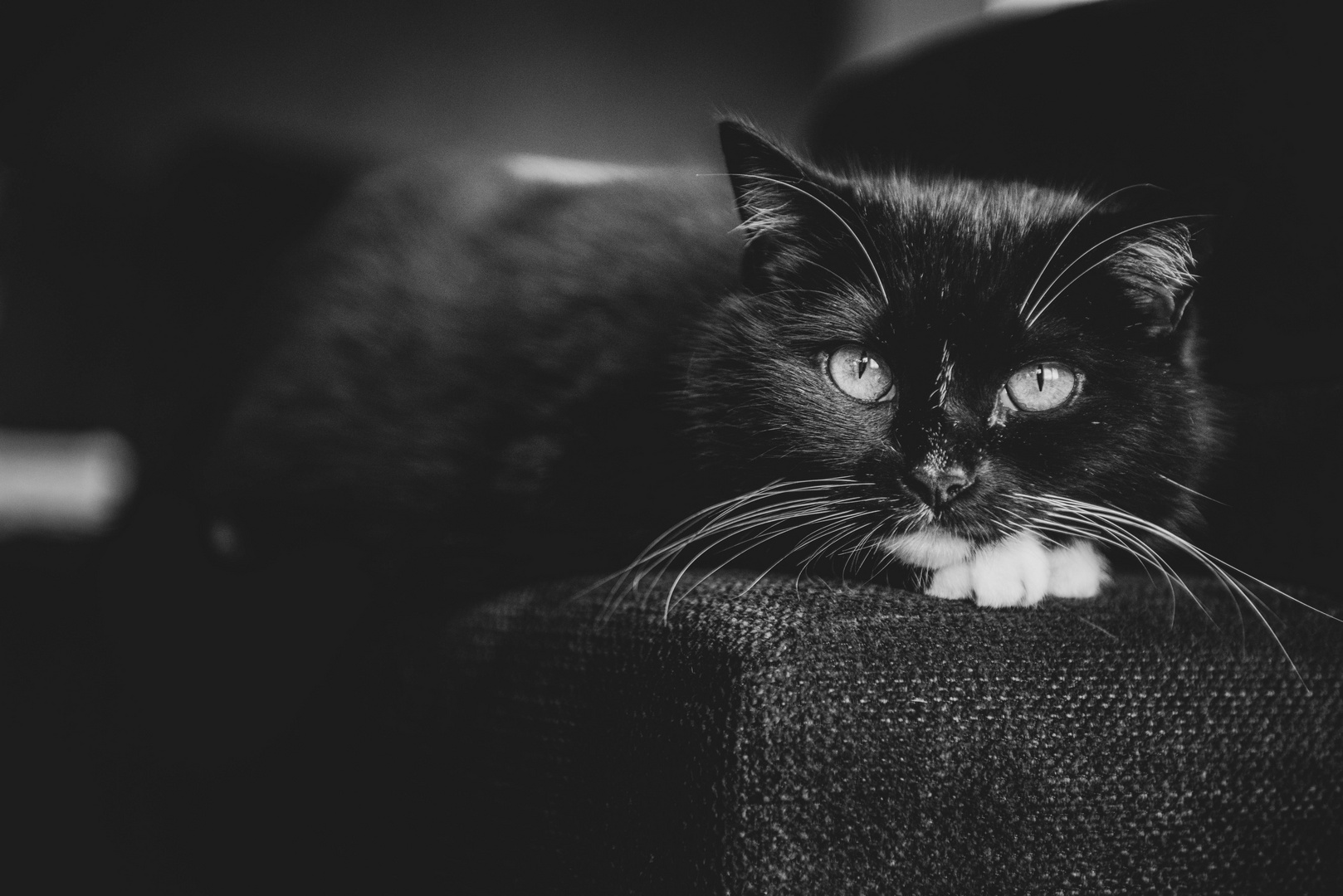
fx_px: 2612
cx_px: 672
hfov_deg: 28.8
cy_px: 448
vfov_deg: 19.5
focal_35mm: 70
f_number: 2.8
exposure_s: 1/400
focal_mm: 70
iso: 1600
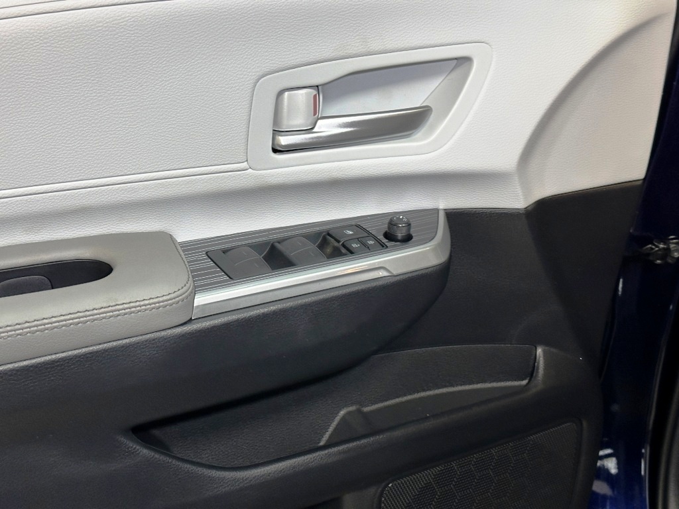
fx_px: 942
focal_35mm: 48
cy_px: 254
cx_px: 340
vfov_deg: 30.3
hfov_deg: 39.7
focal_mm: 6.86
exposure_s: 1/40
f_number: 1.78
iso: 200
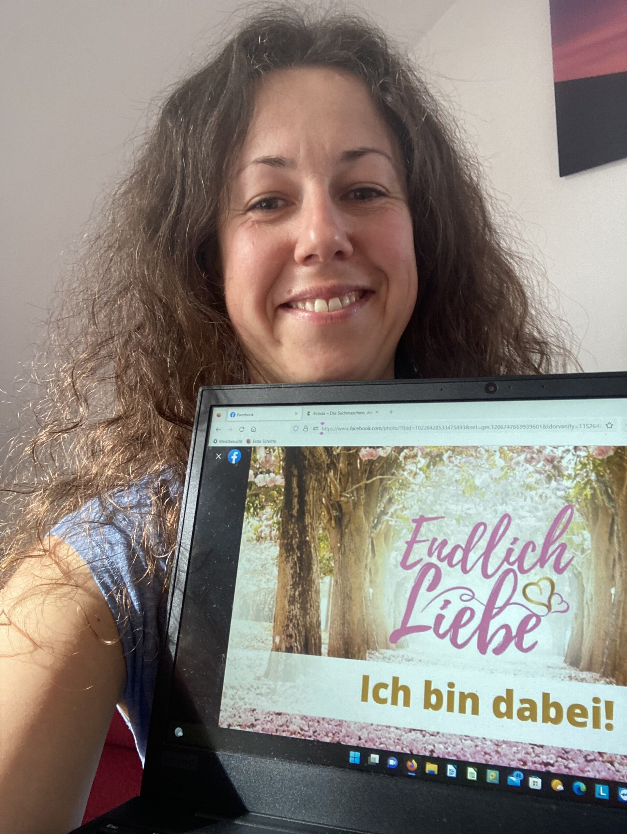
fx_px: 772
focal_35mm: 32
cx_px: 314
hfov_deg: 44.2
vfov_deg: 56.8
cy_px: 417
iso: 160
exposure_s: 1/60
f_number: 2.2
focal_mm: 2.87
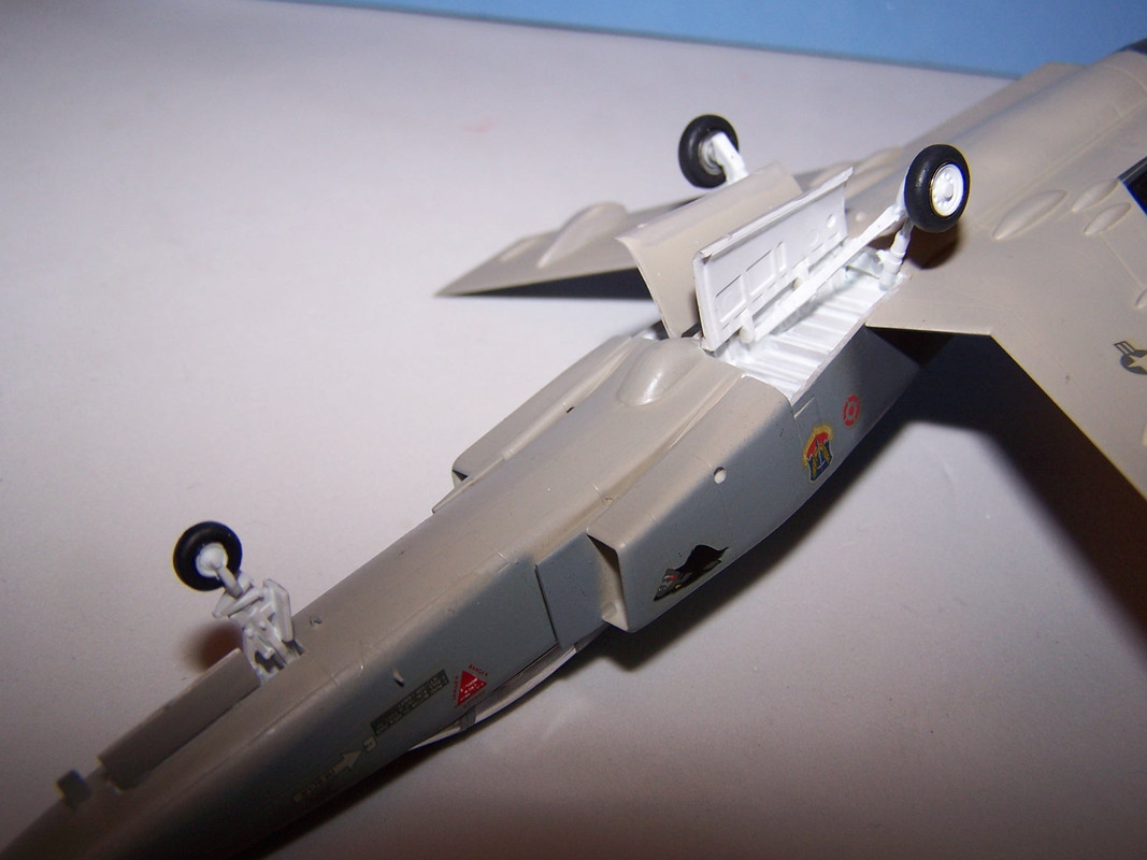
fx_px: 1259
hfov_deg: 49.0
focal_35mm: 38
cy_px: 430
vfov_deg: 37.7
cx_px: 574
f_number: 2.8
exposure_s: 1/60
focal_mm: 6.3
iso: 80
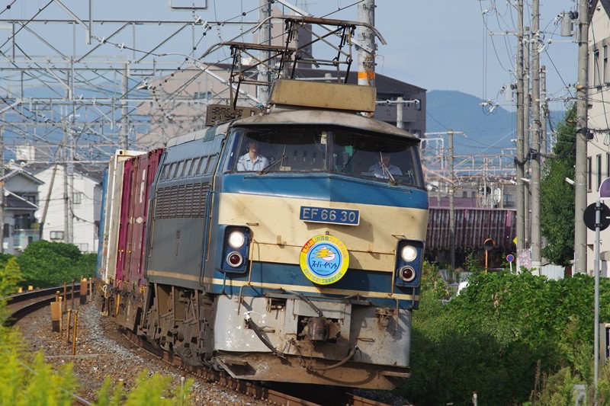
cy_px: 203
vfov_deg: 4.6
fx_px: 5082
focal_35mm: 300
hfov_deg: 6.9
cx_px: 305
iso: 400
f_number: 8
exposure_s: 1/800
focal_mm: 200
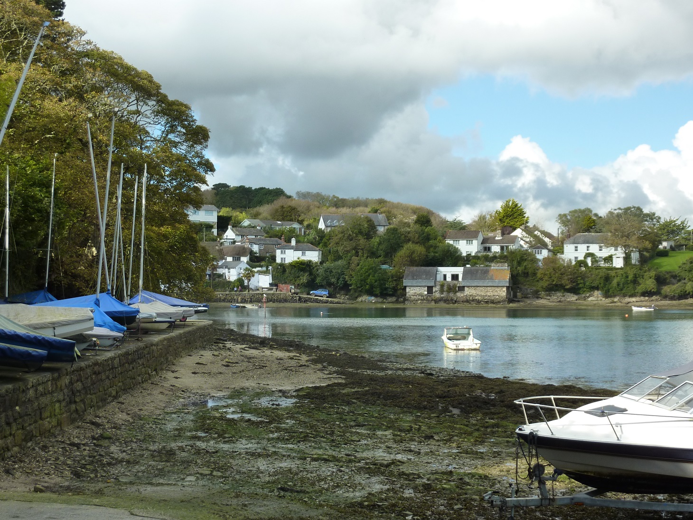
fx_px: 961
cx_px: 346
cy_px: 260
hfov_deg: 39.7
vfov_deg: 30.3
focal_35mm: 48
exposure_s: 1/400
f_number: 4
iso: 125
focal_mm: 7.9
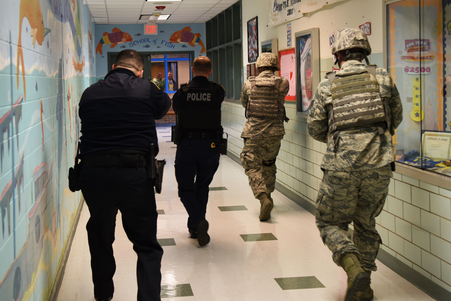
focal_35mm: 61
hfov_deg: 32.9
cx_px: 226
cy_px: 113
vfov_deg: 22.2
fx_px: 764
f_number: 3.5
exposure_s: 1/125
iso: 800
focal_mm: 44
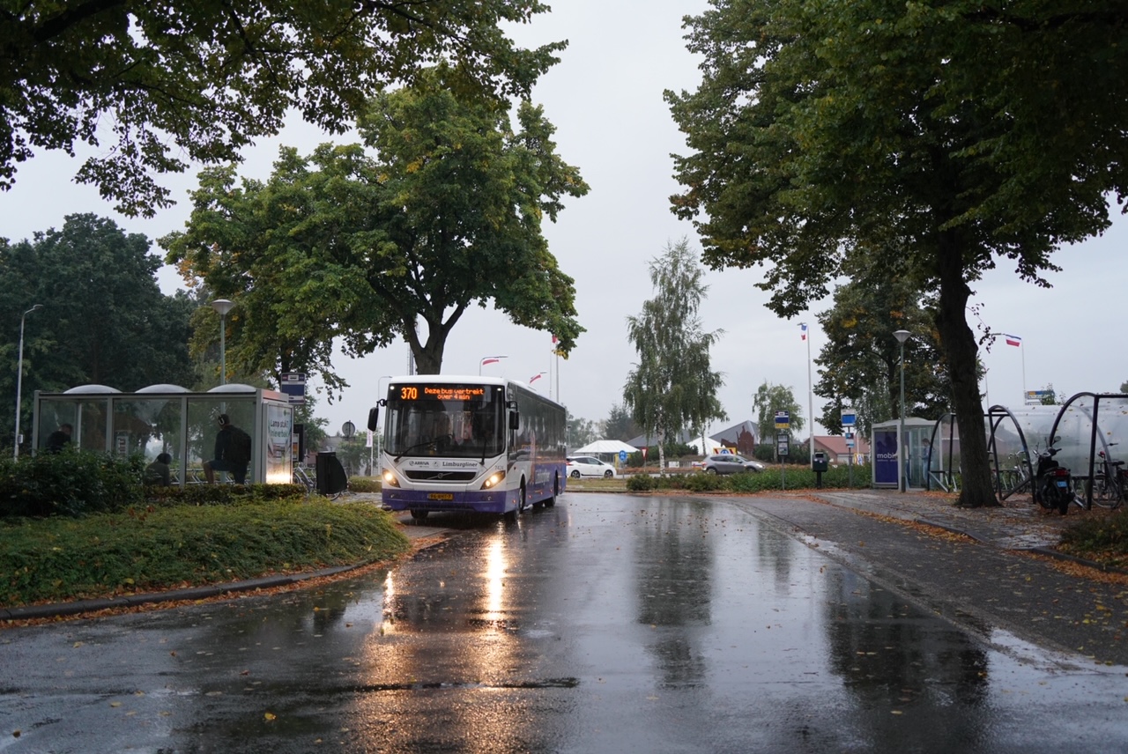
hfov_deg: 57.2
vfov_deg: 40.0
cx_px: 564
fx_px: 1035
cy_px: 377
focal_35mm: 33
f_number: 3.5
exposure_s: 1/160
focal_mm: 33
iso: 1600
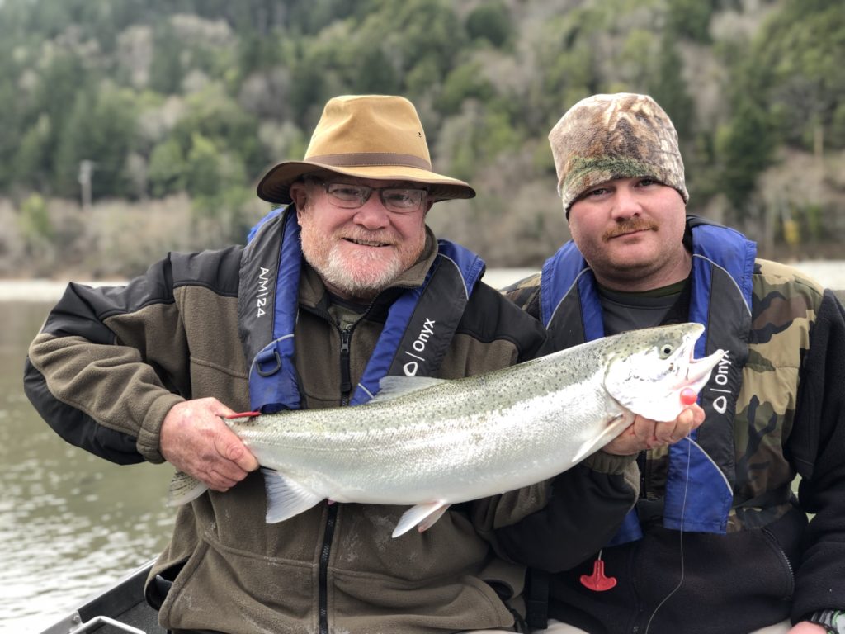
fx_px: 1391
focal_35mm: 57
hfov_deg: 33.8
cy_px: 317
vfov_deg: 25.7
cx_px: 422
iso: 25
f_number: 2.8
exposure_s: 1/60
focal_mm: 6.6
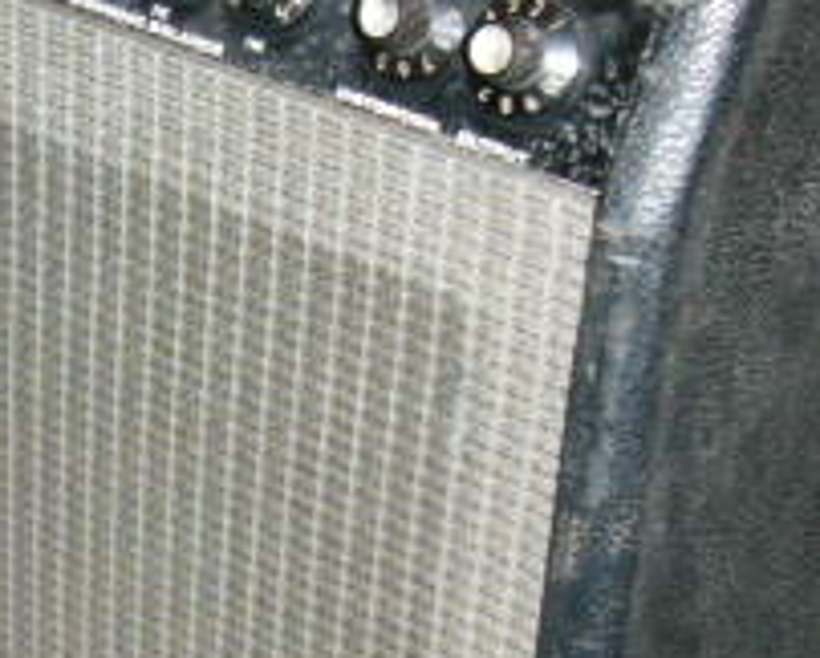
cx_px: 187
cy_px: 390
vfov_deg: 14.3
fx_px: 2624
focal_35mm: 108
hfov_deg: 17.6
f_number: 2.8
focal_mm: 5.8
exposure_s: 1/8
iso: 100
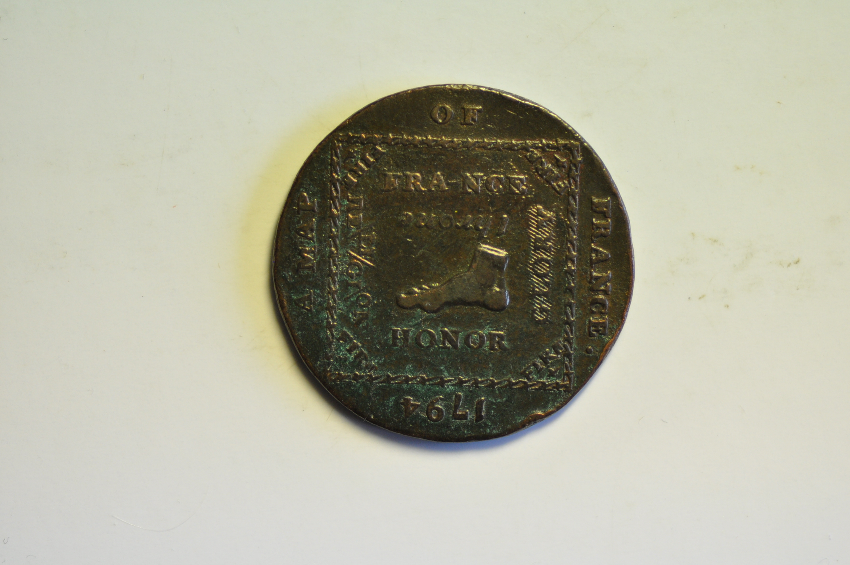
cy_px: 282
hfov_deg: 22.6
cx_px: 425
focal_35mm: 90
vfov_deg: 15.2
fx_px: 2122
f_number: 4
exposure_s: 1/250
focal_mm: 60
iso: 640
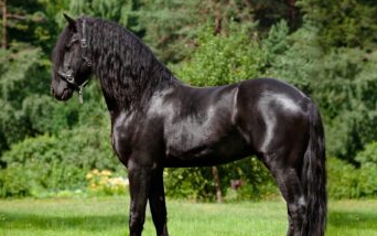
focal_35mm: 179
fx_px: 1840
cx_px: 180
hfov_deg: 11.7
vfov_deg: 7.3
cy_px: 138
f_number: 4
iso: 200
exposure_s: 1/1000
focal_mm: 100
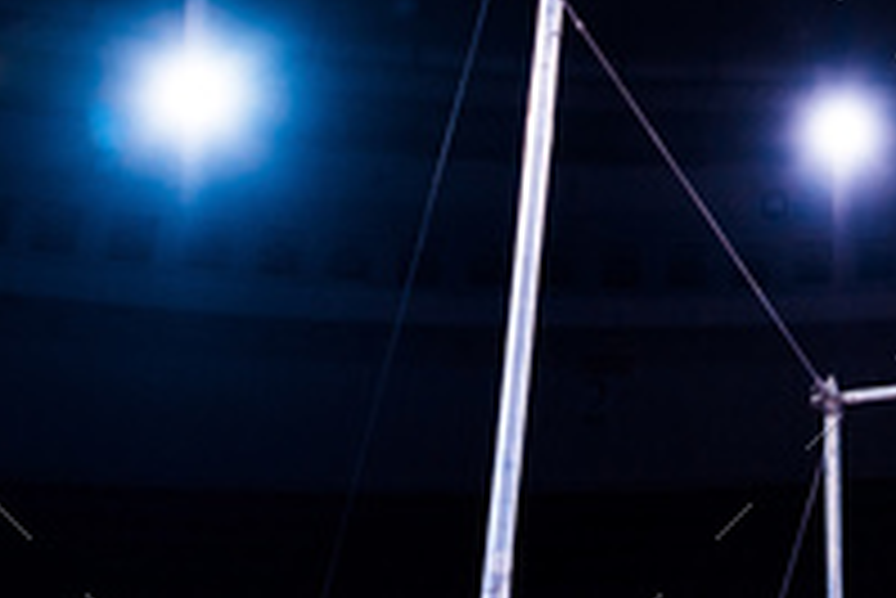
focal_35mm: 71
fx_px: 1768
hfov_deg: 25.9
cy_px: -256
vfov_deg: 17.6
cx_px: 1027
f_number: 3.5
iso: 800
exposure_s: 1/500
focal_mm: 24
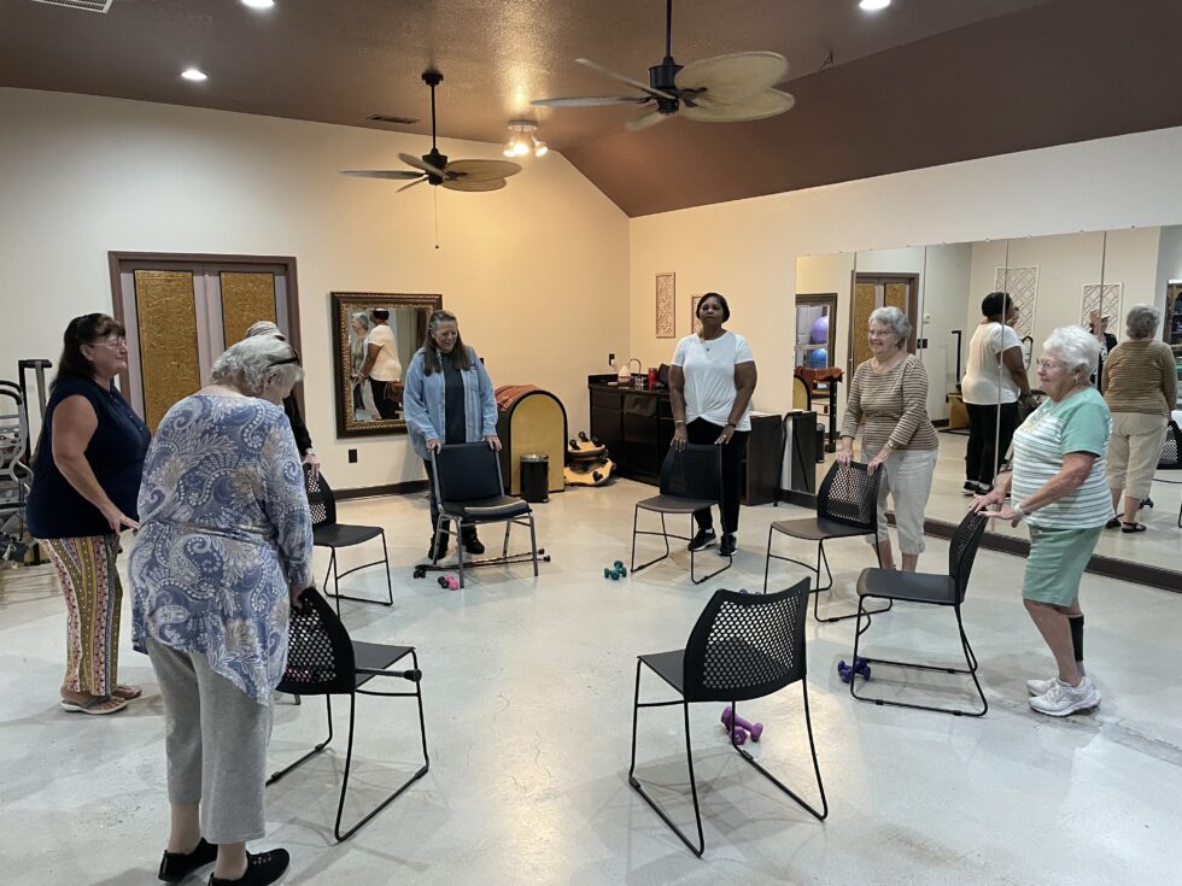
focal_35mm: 26
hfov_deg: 67.3
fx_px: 888
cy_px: 443
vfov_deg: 53.1
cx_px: 591
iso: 320
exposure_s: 1/60
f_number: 1.6
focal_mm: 4.2
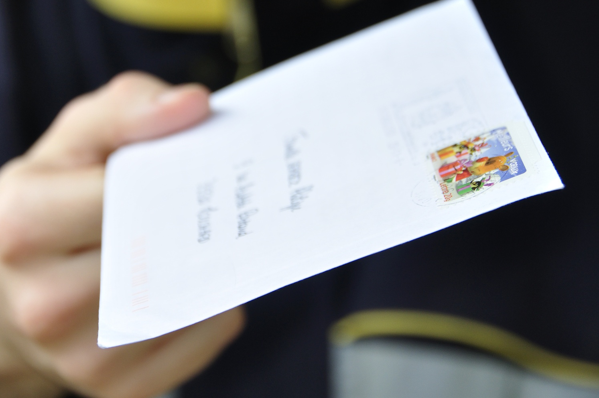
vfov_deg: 9.1
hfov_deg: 13.6
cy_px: 133
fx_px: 2504
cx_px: 202
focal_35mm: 151
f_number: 5.6
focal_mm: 75
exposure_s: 1/500
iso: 200
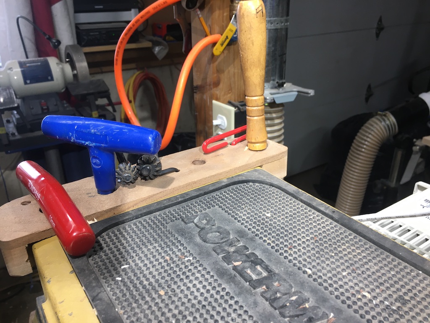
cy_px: 162
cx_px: 215
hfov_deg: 61.7
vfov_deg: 48.2
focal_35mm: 29
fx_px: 360
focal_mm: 4.15
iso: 25
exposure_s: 1/40
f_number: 2.2
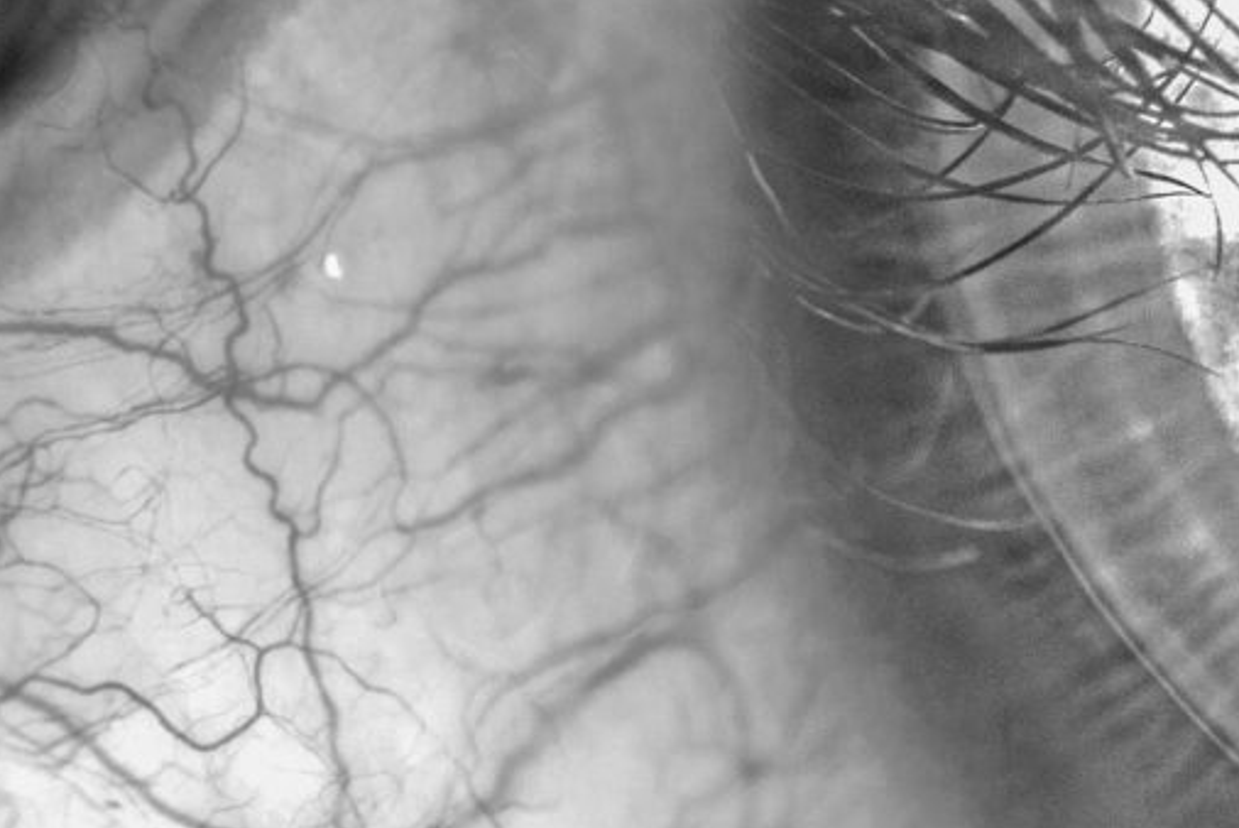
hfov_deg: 8.0
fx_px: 8712
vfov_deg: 5.4
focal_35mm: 253
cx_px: 1885
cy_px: 496
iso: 450
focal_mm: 50
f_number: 4
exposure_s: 1/60
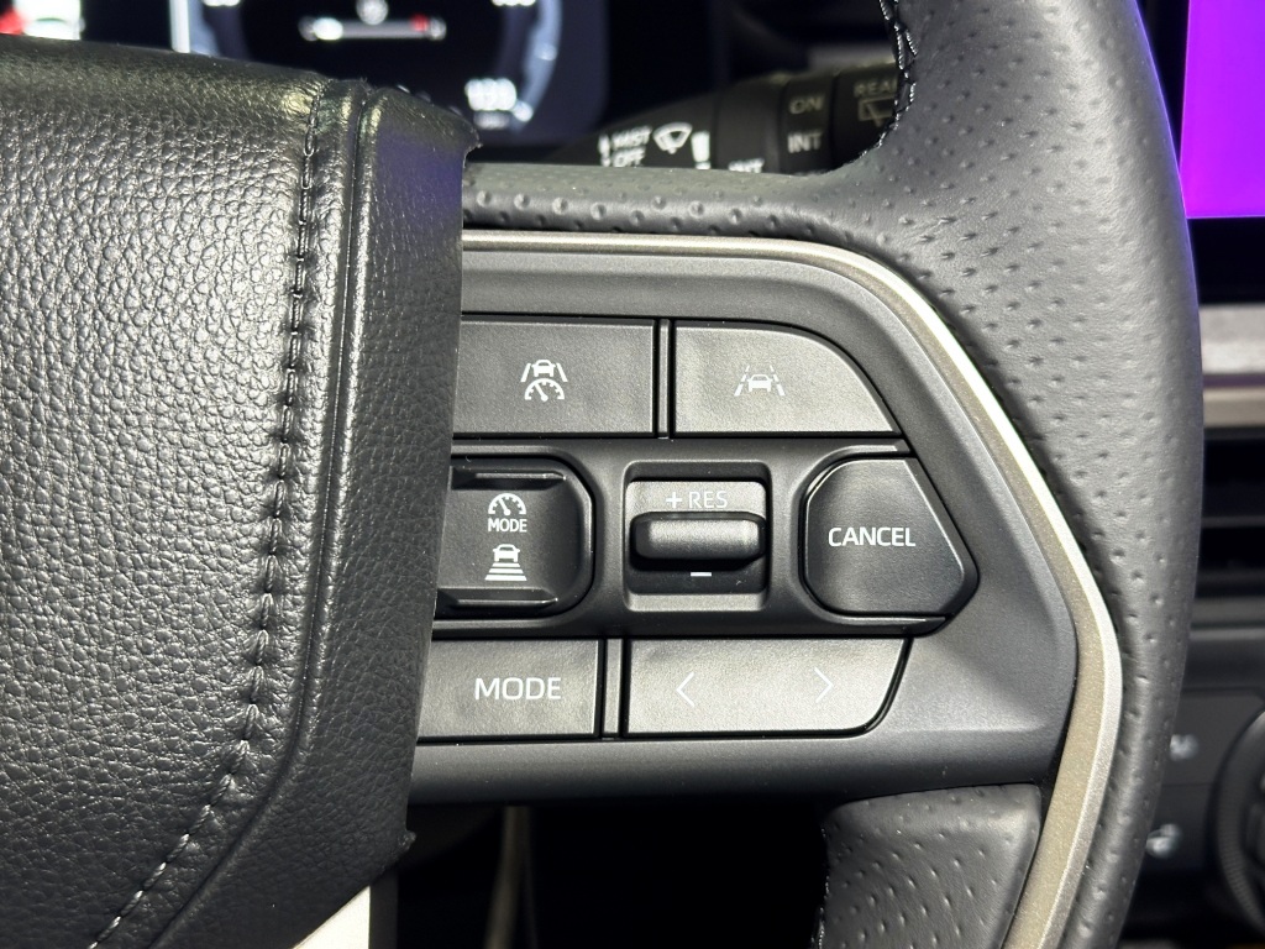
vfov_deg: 30.3
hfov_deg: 39.7
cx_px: 632
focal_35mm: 48
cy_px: 474
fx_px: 1754
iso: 250
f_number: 1.78
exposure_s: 1/40
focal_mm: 6.86
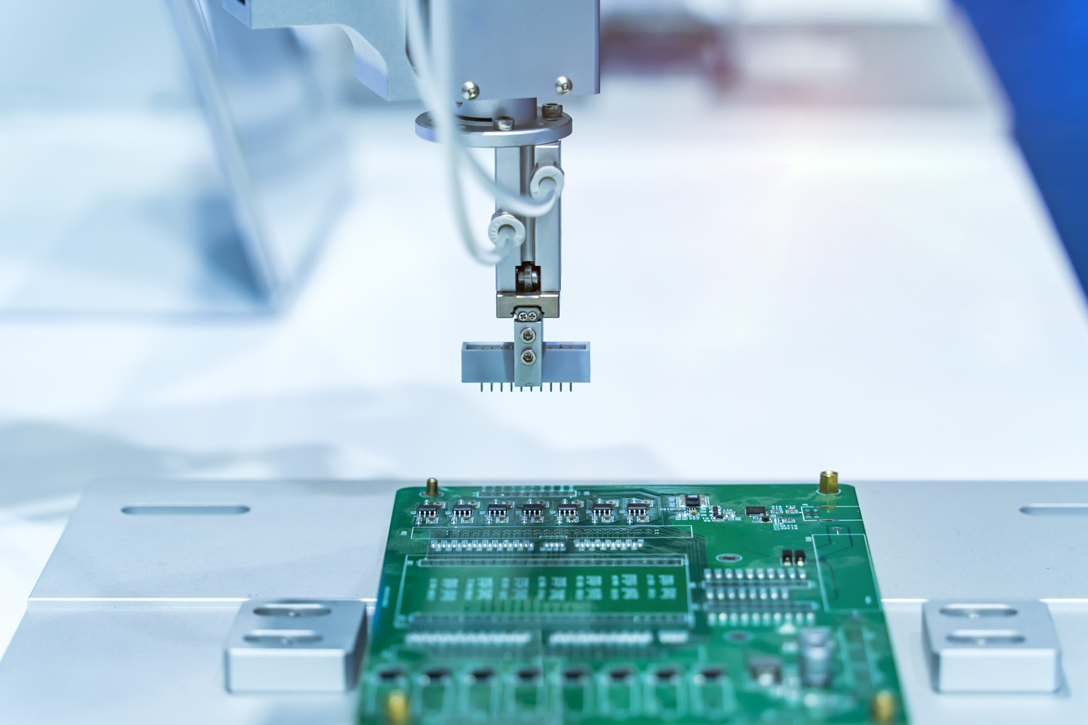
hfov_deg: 19.5
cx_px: 544
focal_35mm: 105
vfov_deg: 13.0
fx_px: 3173
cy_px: 362
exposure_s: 1/320
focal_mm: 105
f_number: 4.5
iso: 400
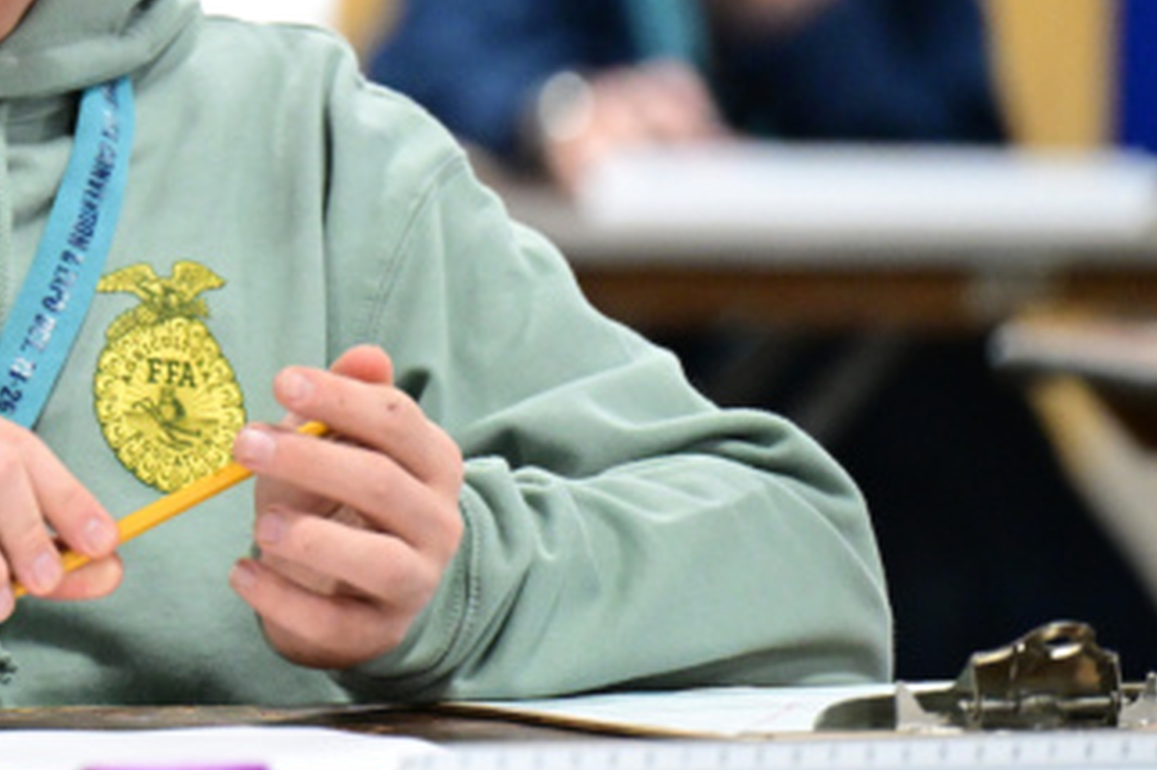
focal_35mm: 634
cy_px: 5
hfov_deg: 3.2
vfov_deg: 2.2
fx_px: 20365
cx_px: -398
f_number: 2.8
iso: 4000
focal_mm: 200
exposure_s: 1/400
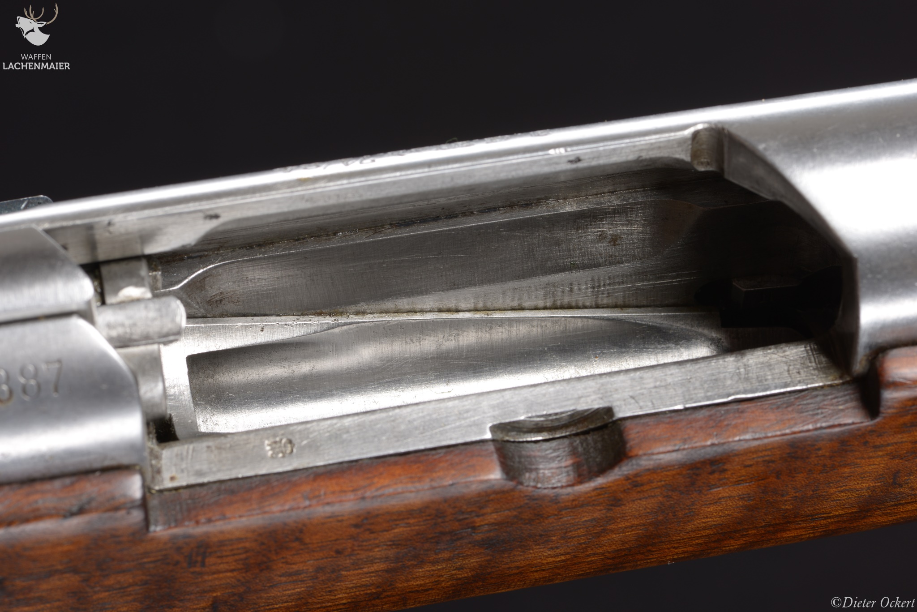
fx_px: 2675
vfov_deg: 13.1
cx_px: 458
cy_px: 306
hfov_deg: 19.4
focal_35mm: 105
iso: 100
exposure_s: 1/60
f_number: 22
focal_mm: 105
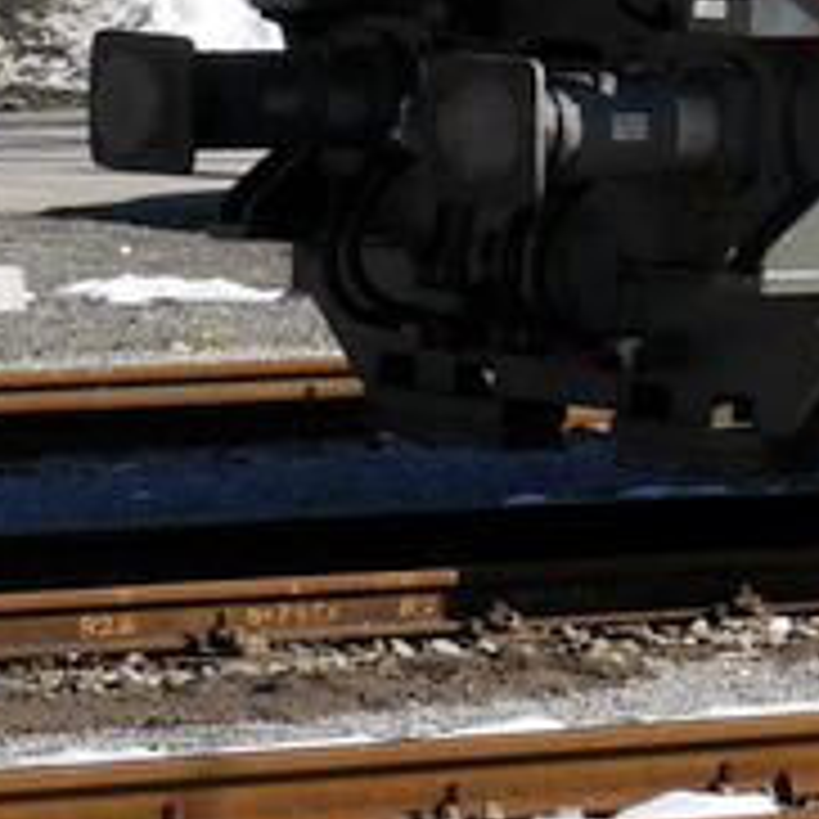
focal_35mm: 362
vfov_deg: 4.8
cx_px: 2380
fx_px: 9690
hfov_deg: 4.6
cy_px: -428
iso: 160
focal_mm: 31
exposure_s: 1/400
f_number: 9
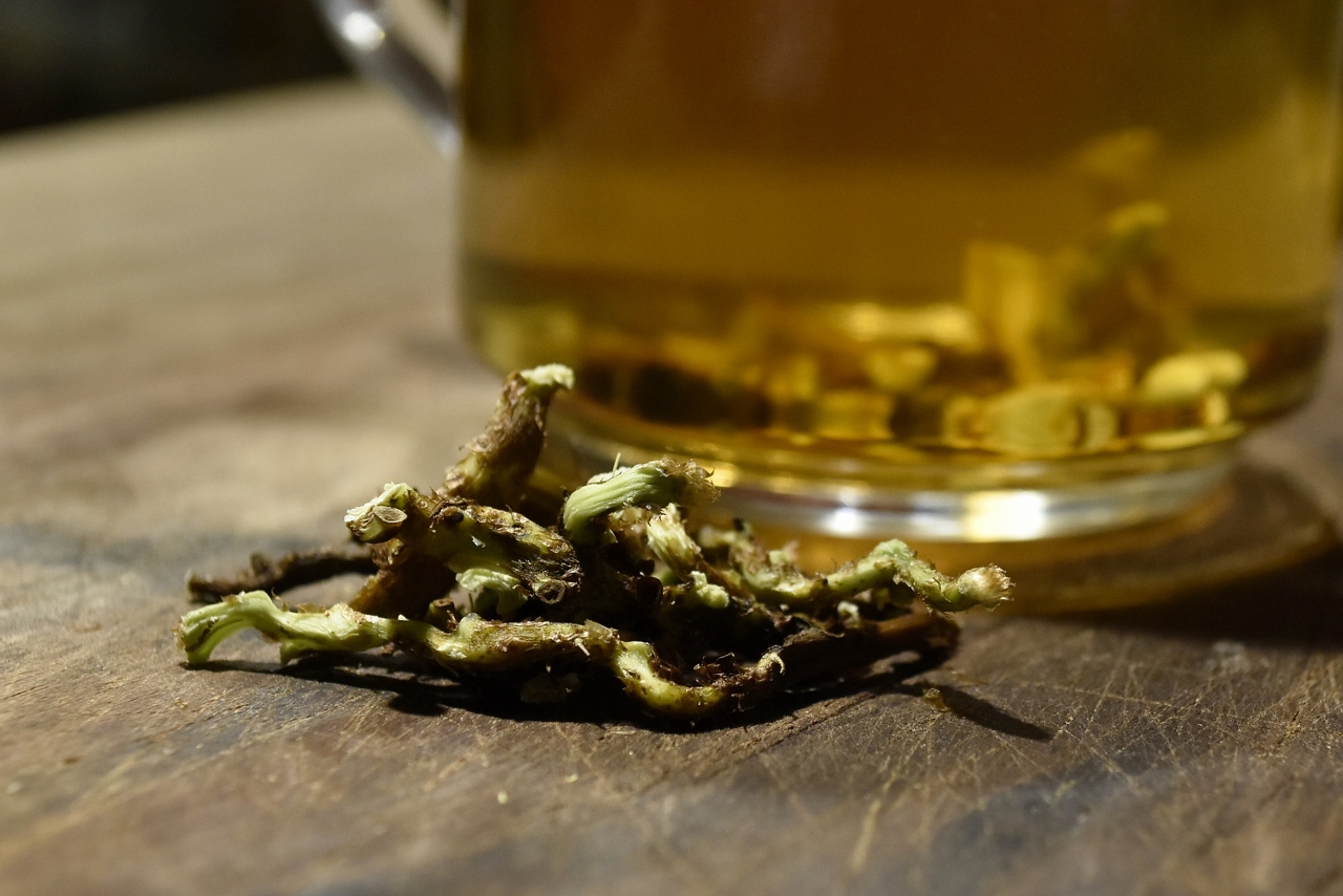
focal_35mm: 54
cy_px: 448
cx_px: 672
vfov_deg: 25.1
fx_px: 2015
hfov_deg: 36.9
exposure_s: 1/250
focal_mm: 36
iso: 1000
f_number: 5
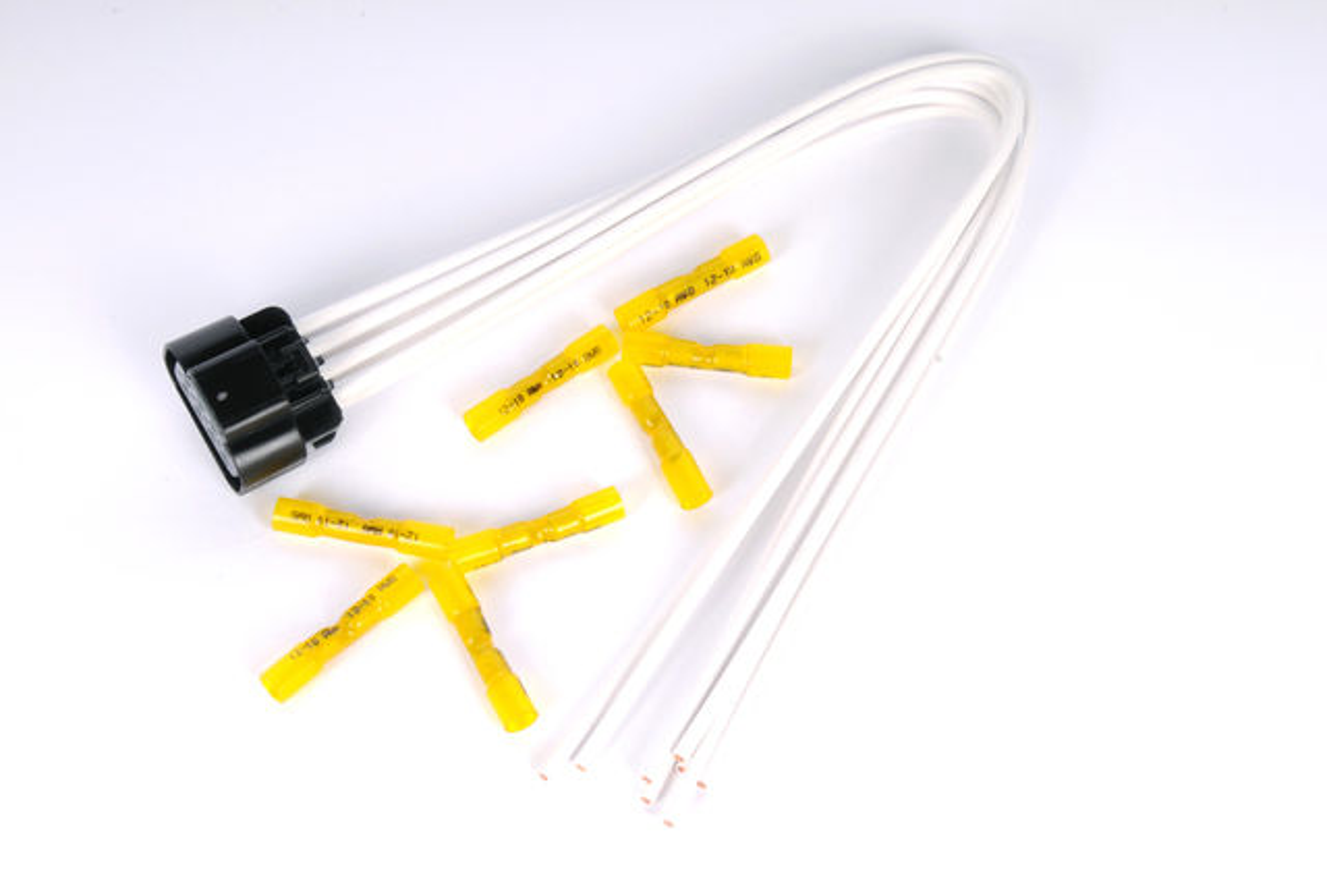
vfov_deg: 18.9
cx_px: 664
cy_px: 441
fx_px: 2651
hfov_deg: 28.1
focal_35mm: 72
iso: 320
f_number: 25
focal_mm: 48
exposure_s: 1/200
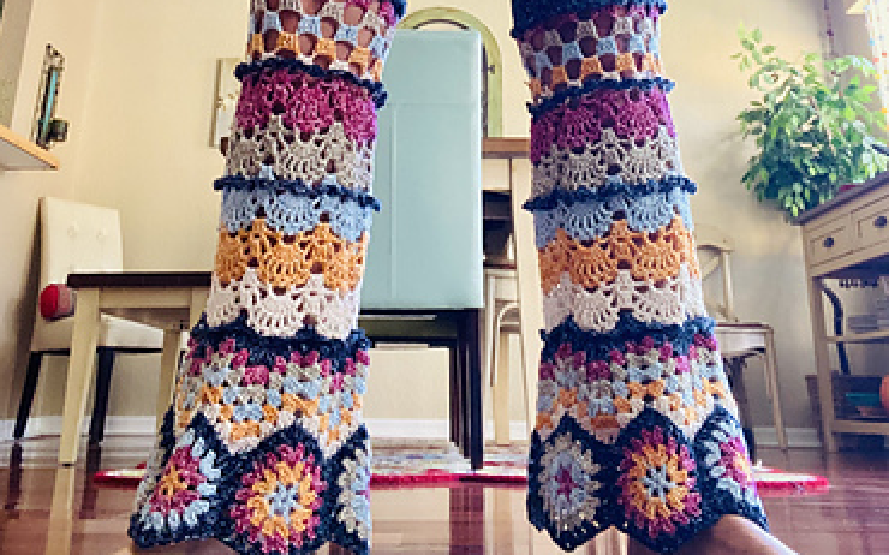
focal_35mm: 43
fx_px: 1041
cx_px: 441
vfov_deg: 27.7
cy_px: -29
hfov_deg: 46.2
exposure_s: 1/40
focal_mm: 2.71
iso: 400
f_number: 2.2
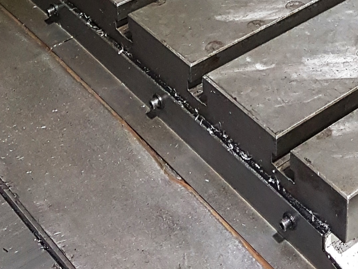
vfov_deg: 14.3
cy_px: -125
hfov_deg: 19.7
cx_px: 345
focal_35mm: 97
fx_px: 1003
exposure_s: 1/25
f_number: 1.7
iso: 200
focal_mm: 4.2
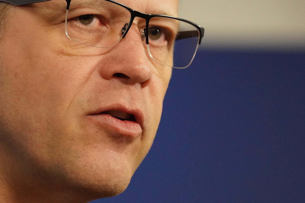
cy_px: 74
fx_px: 5218
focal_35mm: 616
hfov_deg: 3.3
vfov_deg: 2.2
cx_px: 137
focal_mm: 358
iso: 12800
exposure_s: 1/640
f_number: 5.6
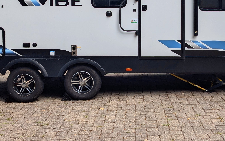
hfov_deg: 35.1
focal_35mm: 58
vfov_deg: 22.0
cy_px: 27
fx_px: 356
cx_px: 121
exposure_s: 1/2128
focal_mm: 4.38
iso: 58
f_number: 1.73
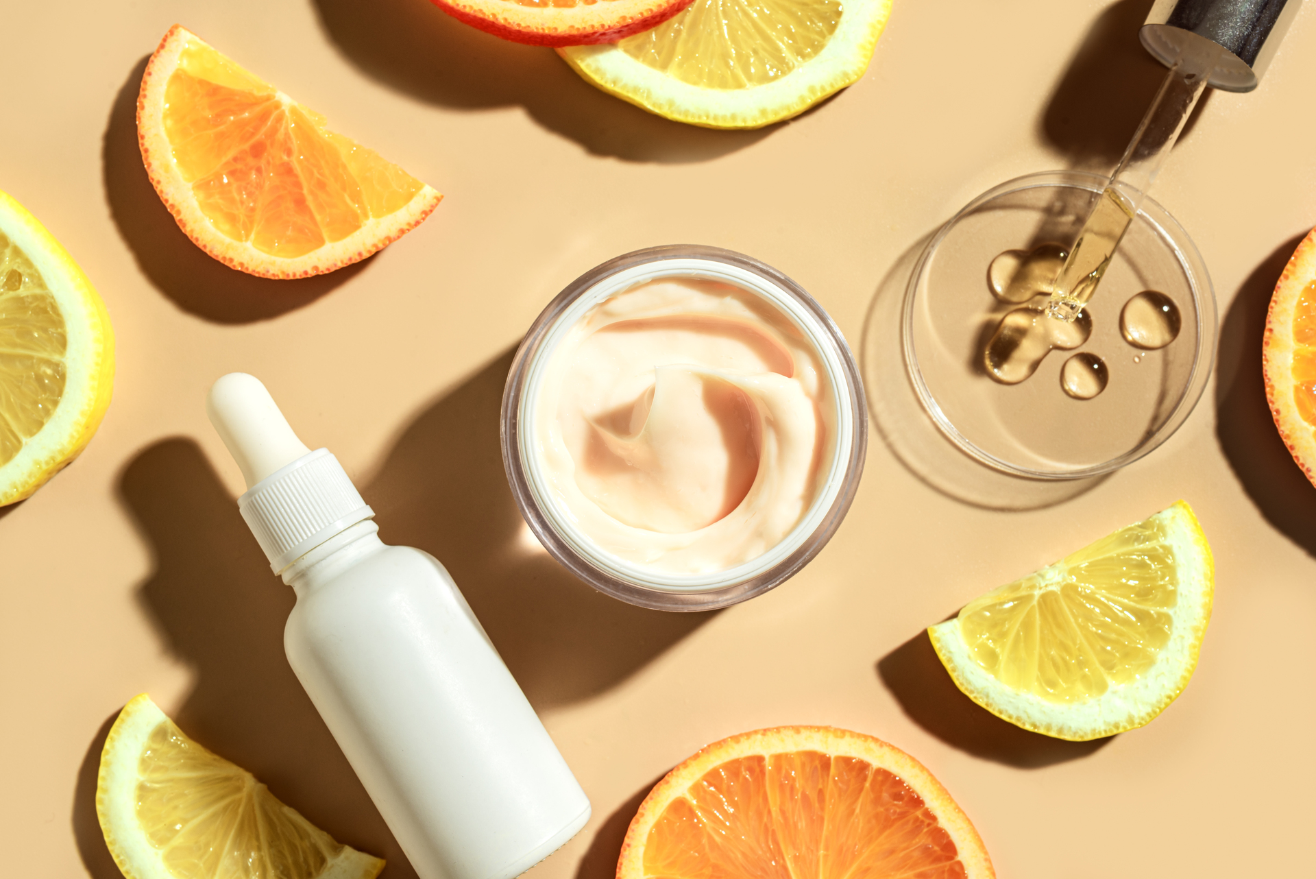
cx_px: 658
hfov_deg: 43.6
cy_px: 440
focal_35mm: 45
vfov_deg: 29.9
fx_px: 1646
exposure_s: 1/160
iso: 100
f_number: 9
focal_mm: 45
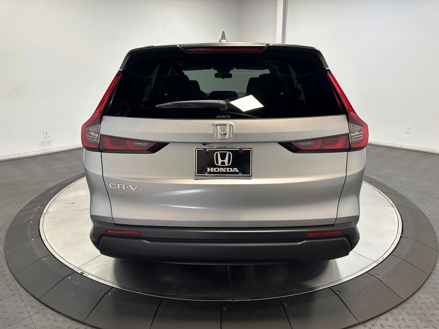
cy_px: 164
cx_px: 220
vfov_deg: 56.8
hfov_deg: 71.6
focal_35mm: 24
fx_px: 304
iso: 250
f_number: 1.78
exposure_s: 1/60
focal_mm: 6.86
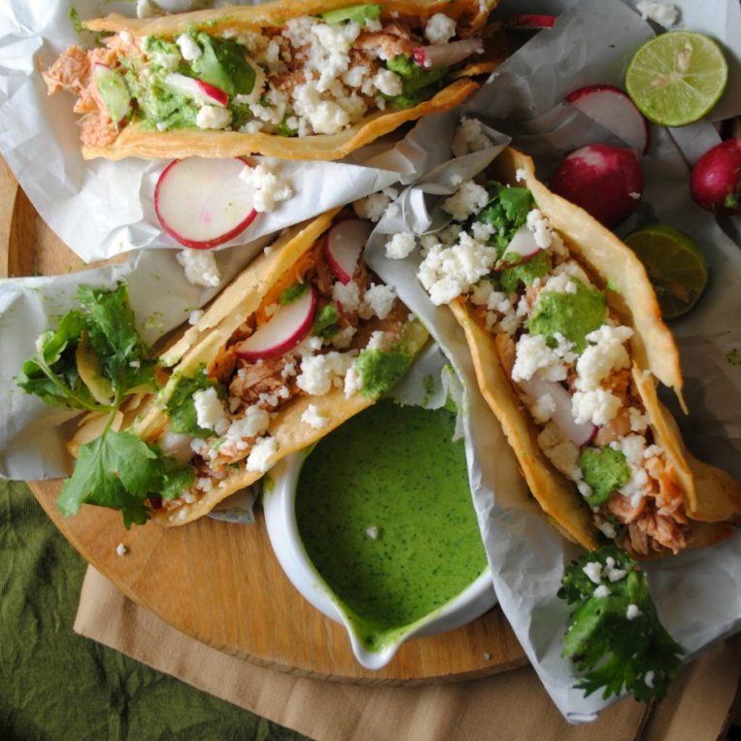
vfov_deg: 30.7
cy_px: 337
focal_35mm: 56
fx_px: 1348
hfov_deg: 30.7
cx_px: 372
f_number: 4.5
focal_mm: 29
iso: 200
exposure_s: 1/40
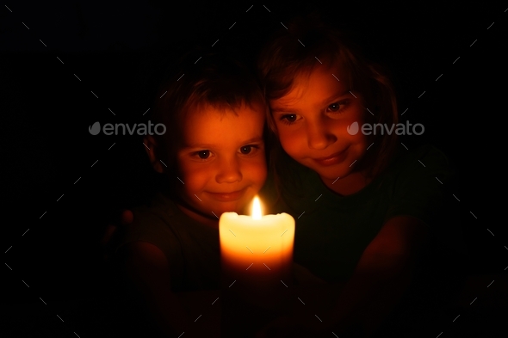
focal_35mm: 50
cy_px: 169
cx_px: 254
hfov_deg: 39.6
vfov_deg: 27.0
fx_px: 705
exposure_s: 1/160
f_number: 3.2
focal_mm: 50
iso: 1600
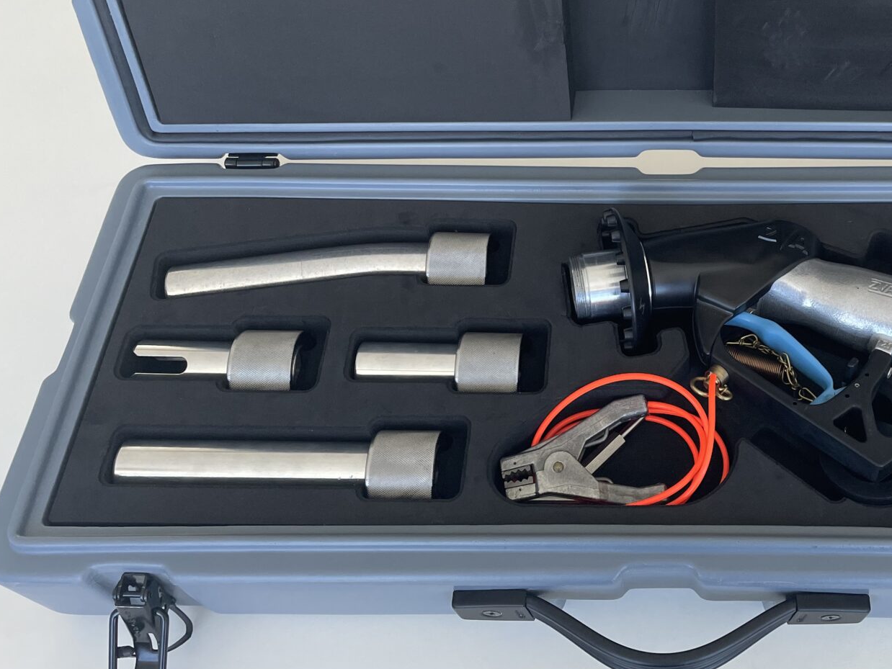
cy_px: 218
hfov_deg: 42.5
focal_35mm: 43
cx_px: 672
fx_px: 1108
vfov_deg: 33.3
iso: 80
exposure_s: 1/100
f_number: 1.6
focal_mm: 4.2
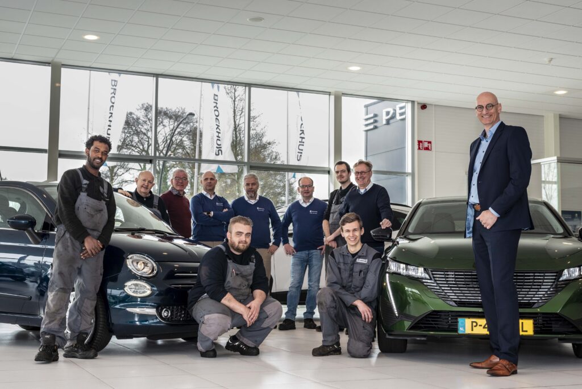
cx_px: 291
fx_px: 809
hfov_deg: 39.6
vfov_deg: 27.0
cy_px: 194
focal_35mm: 50
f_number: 7.1
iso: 500
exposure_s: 1/160
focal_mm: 50
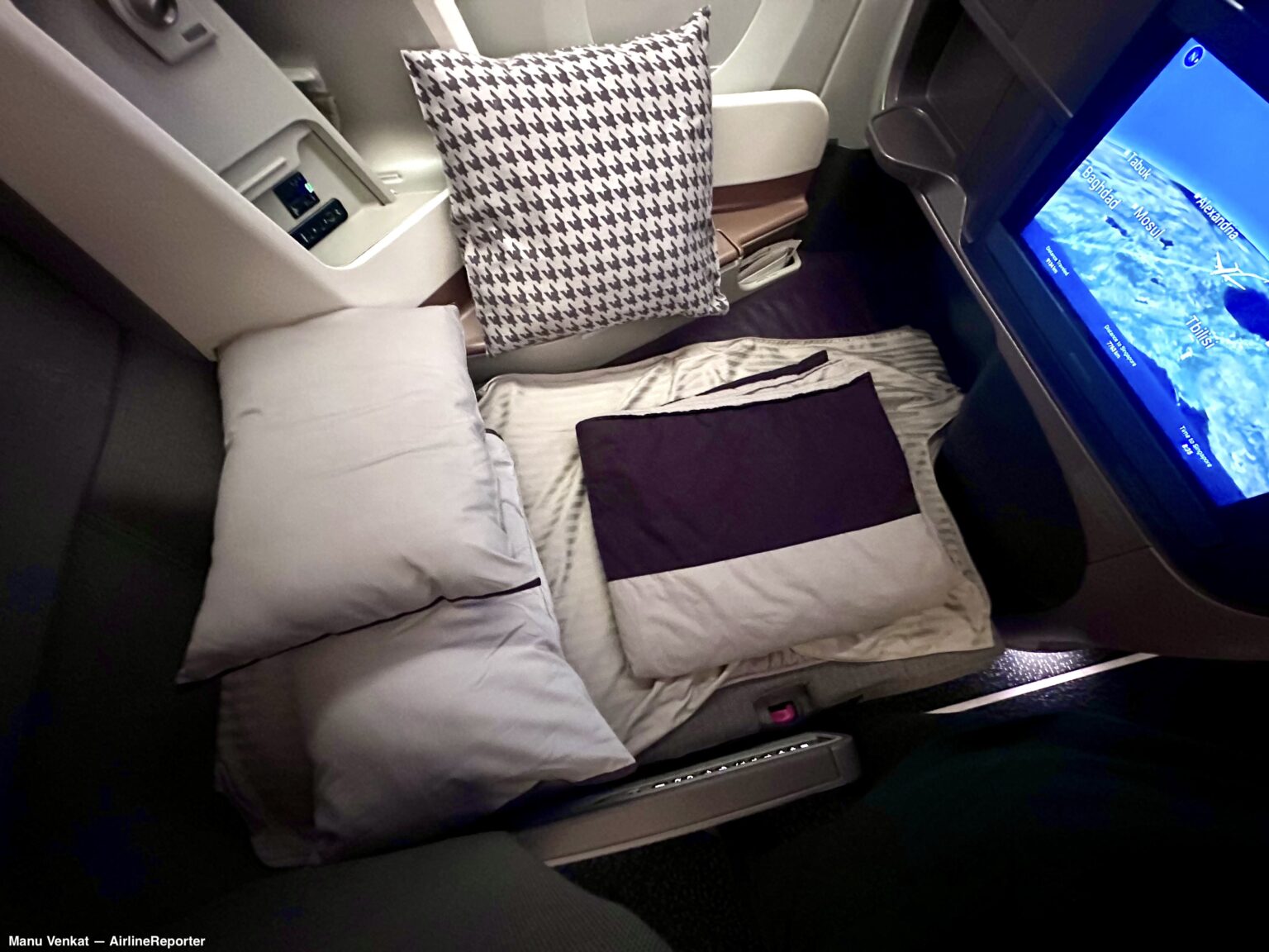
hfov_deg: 102.1
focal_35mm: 14
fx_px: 513
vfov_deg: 85.7
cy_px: 476
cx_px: 634
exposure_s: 1/29
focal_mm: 2.22
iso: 1600
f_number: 2.2
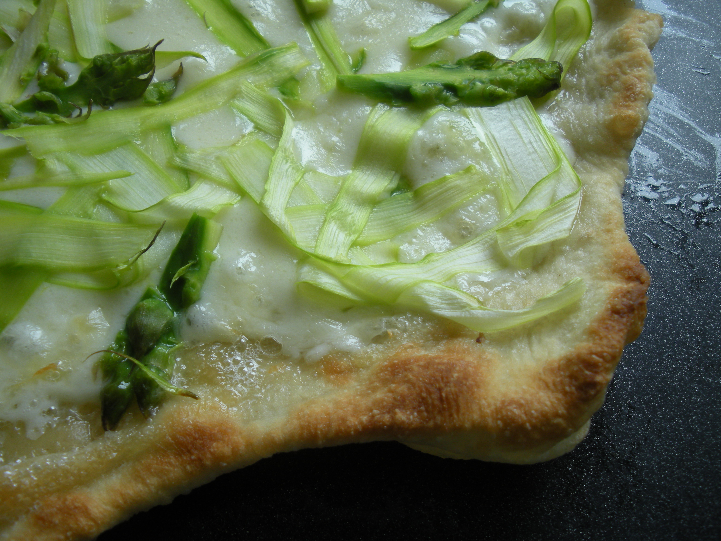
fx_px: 750
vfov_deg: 39.7
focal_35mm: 36
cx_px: 360
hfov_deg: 51.4
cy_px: 270
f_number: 3.5
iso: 82
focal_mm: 6.3
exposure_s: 1/65.8
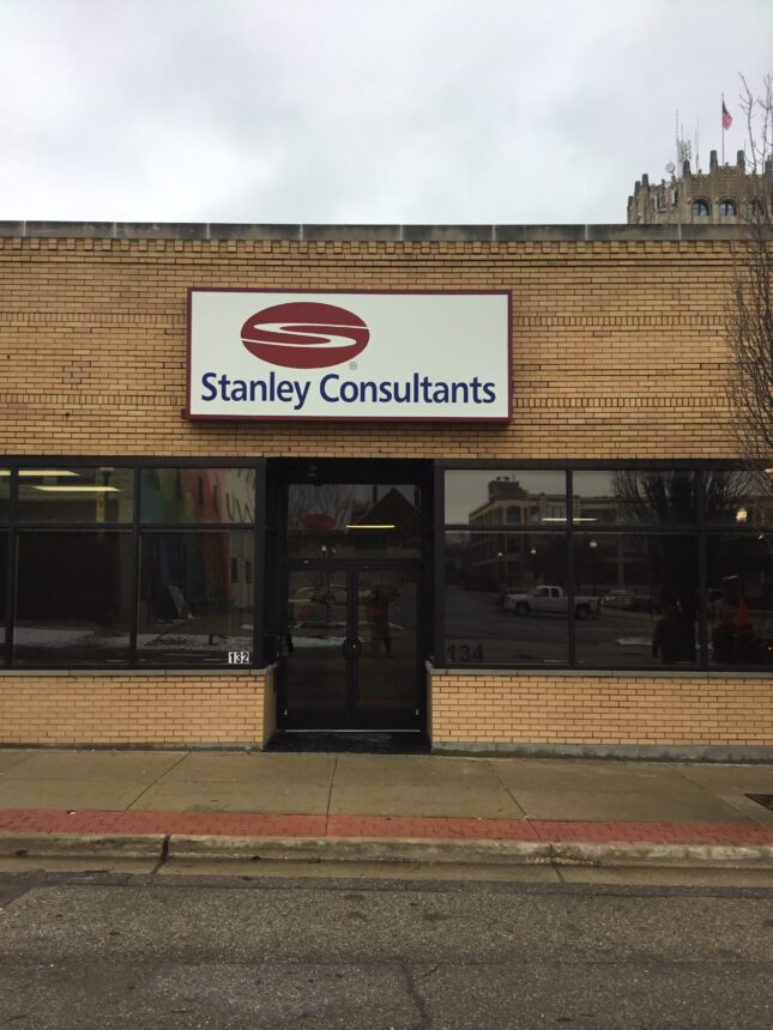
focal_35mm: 31
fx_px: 923
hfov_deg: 45.4
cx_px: 386
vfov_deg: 58.4
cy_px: 515
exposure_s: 1/199
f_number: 2.4
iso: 25
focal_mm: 3.3
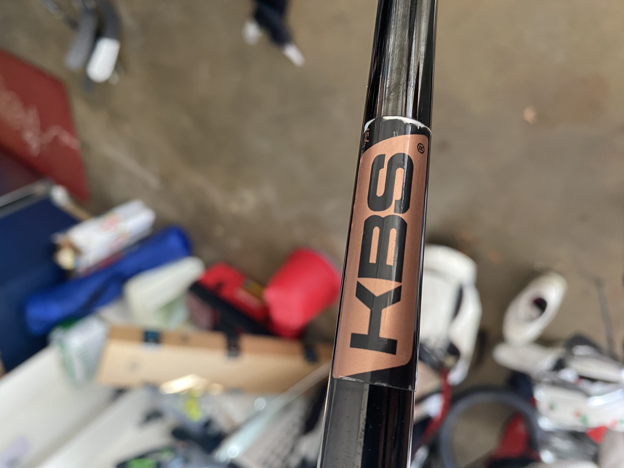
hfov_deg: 69.4
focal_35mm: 25
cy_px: 234
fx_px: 451
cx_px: 312
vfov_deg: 54.9
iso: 250
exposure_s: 1/60
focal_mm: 4.25
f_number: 1.8
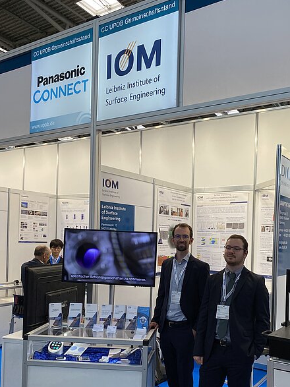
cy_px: 242
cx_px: 188
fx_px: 380
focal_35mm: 34
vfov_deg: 53.4
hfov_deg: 41.4
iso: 32
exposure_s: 1/164
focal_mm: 4.25
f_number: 1.8
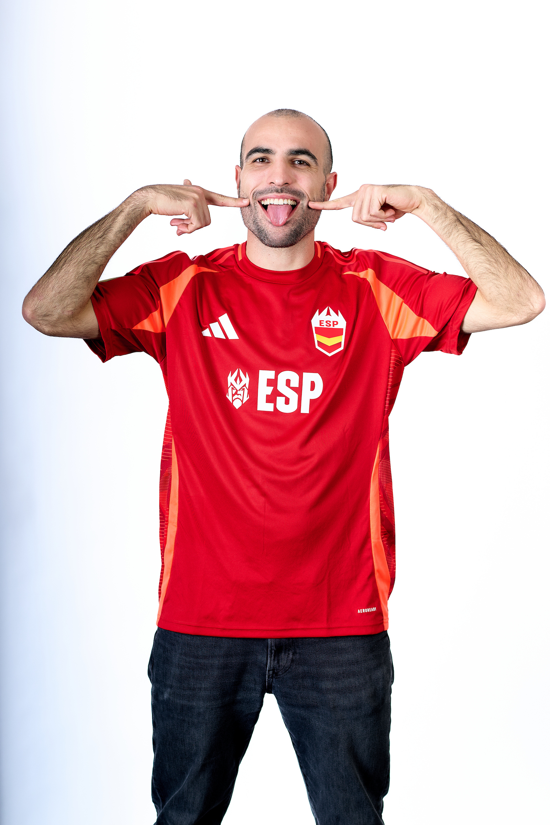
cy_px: 412
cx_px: 275
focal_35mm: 85
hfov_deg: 16.1
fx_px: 1948
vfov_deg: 23.9
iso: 100
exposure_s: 1/200
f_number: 4
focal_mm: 85
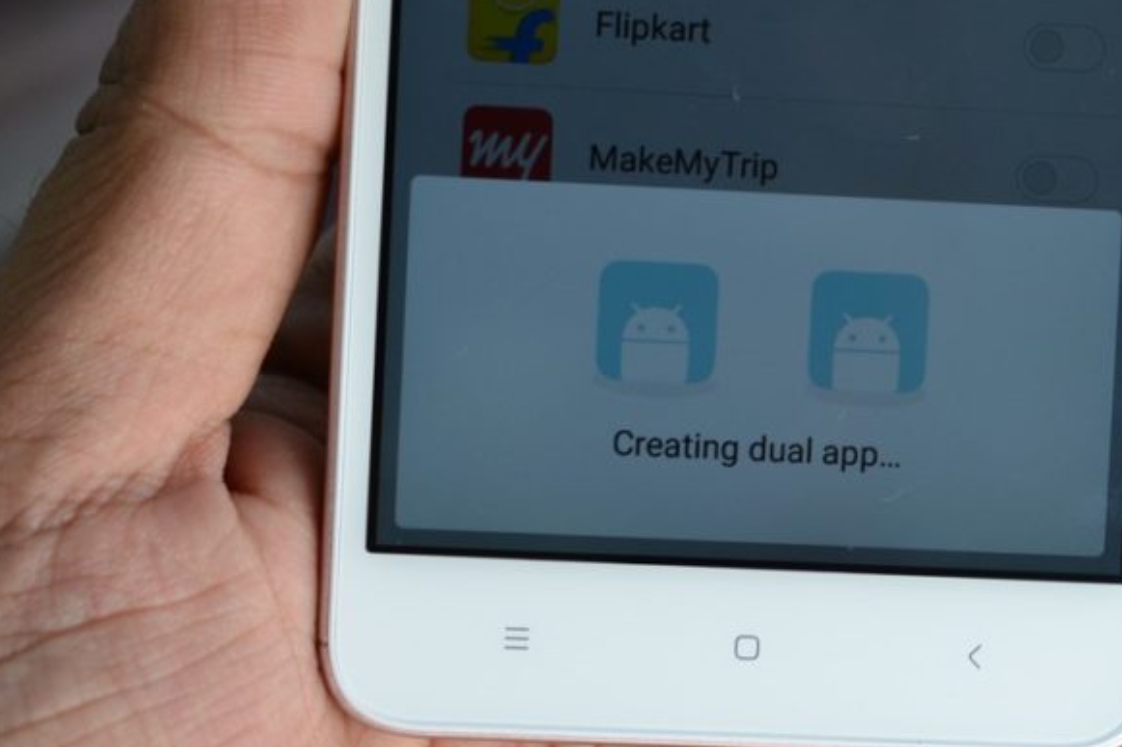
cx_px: 946
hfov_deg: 15.4
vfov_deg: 10.4
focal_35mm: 132
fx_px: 4113
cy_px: 380
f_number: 4.5
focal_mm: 50
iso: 500
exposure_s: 1/80
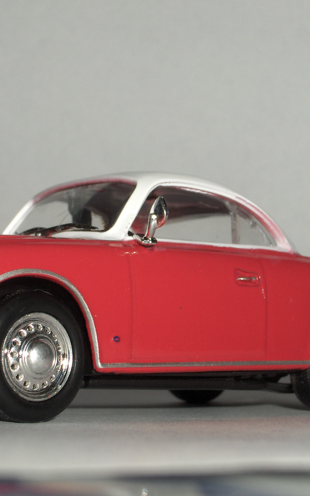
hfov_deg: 14.8
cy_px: 249
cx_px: 136
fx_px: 1190
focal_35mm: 88
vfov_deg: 23.6
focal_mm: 10.19
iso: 100
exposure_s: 1/90
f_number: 5.6
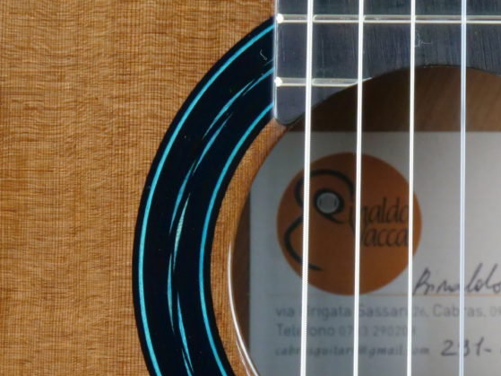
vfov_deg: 3.2
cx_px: 465
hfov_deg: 4.3
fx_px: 6627
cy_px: 277
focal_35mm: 458
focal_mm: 120
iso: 3200
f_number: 11
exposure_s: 1/50
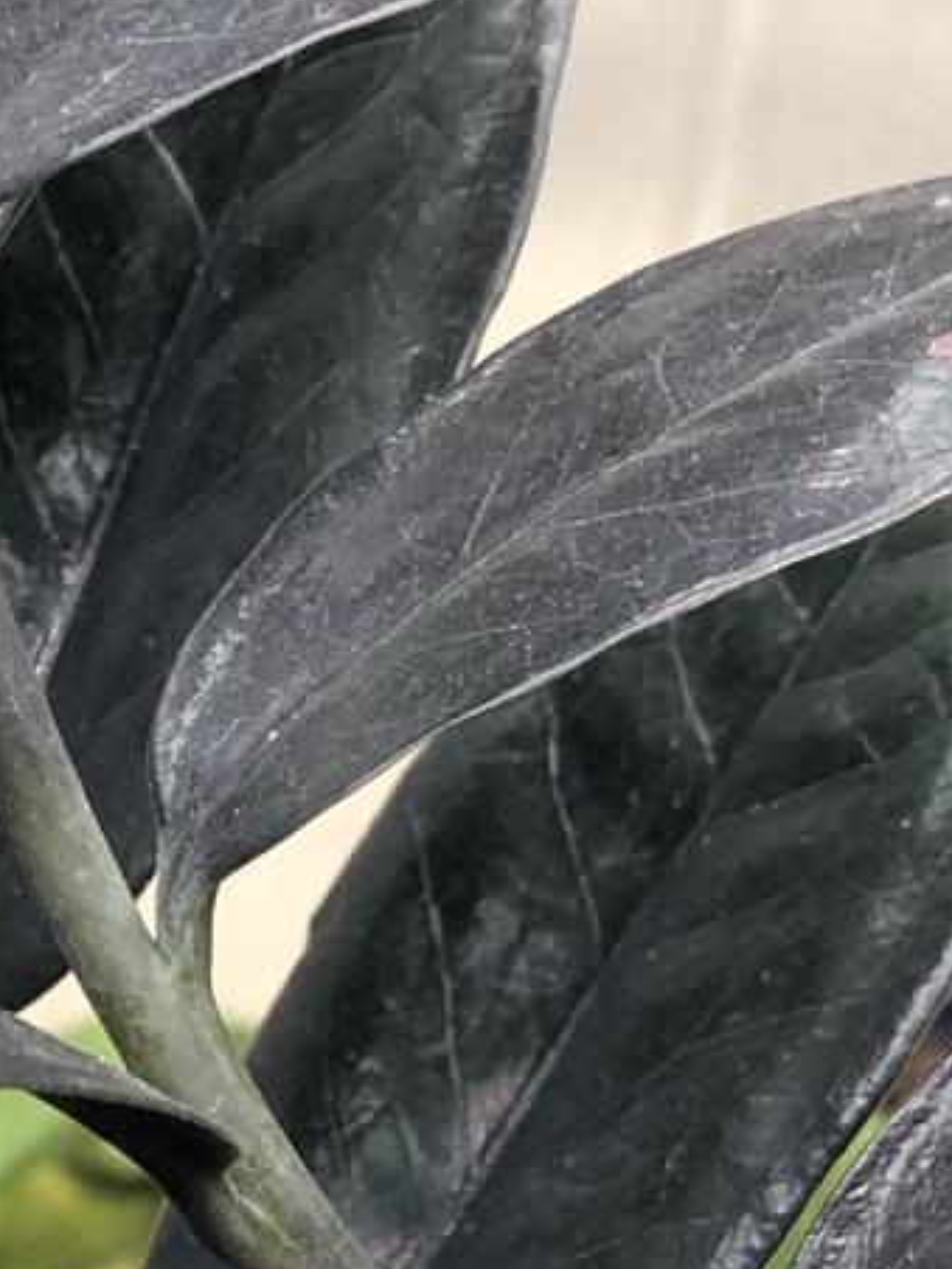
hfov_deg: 11.4
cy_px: 1303
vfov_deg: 15.2
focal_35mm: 127
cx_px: -211
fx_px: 4657
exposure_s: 1/40
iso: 25
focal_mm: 3.99
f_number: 1.8
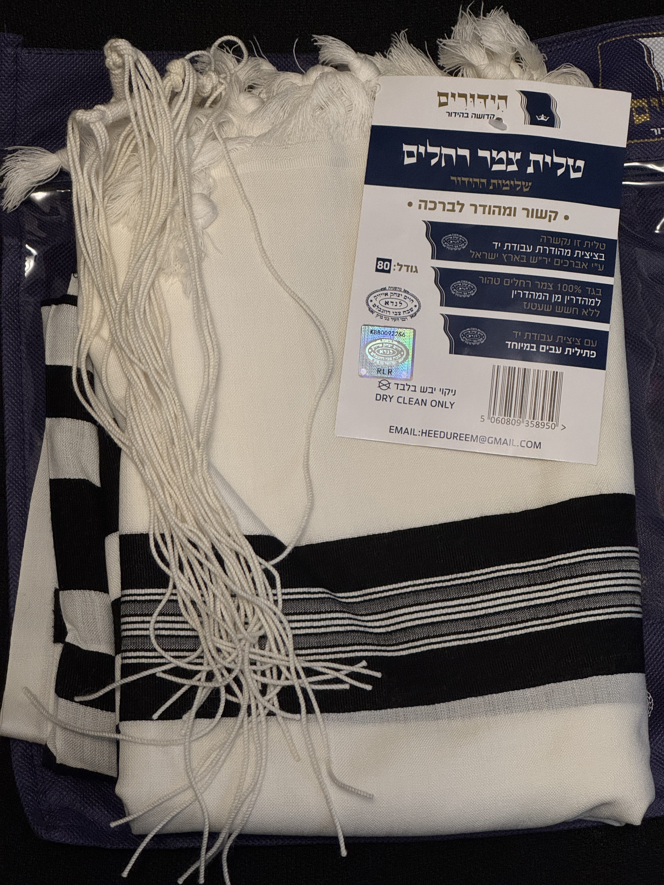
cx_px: 332
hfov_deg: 19.1
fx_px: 1969
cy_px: 442
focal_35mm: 77
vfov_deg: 25.3
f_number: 2.8
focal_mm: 9
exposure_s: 1/60
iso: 320
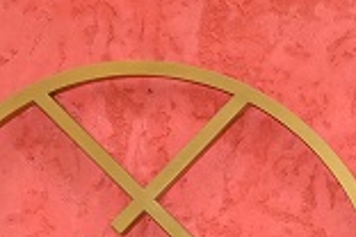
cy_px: 624
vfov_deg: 5.5
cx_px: 736
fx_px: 2363
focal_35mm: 239
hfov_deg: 8.2
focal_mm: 30
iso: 400
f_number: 5
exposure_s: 1/200
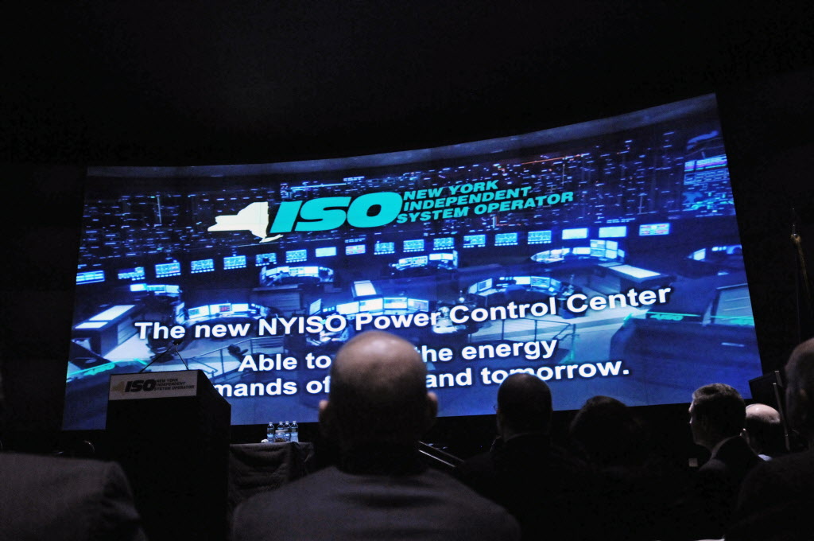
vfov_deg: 43.5
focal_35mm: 30
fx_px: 677
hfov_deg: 62.0
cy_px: 270
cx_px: 407
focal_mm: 20
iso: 1250
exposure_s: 1/50
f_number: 2.8
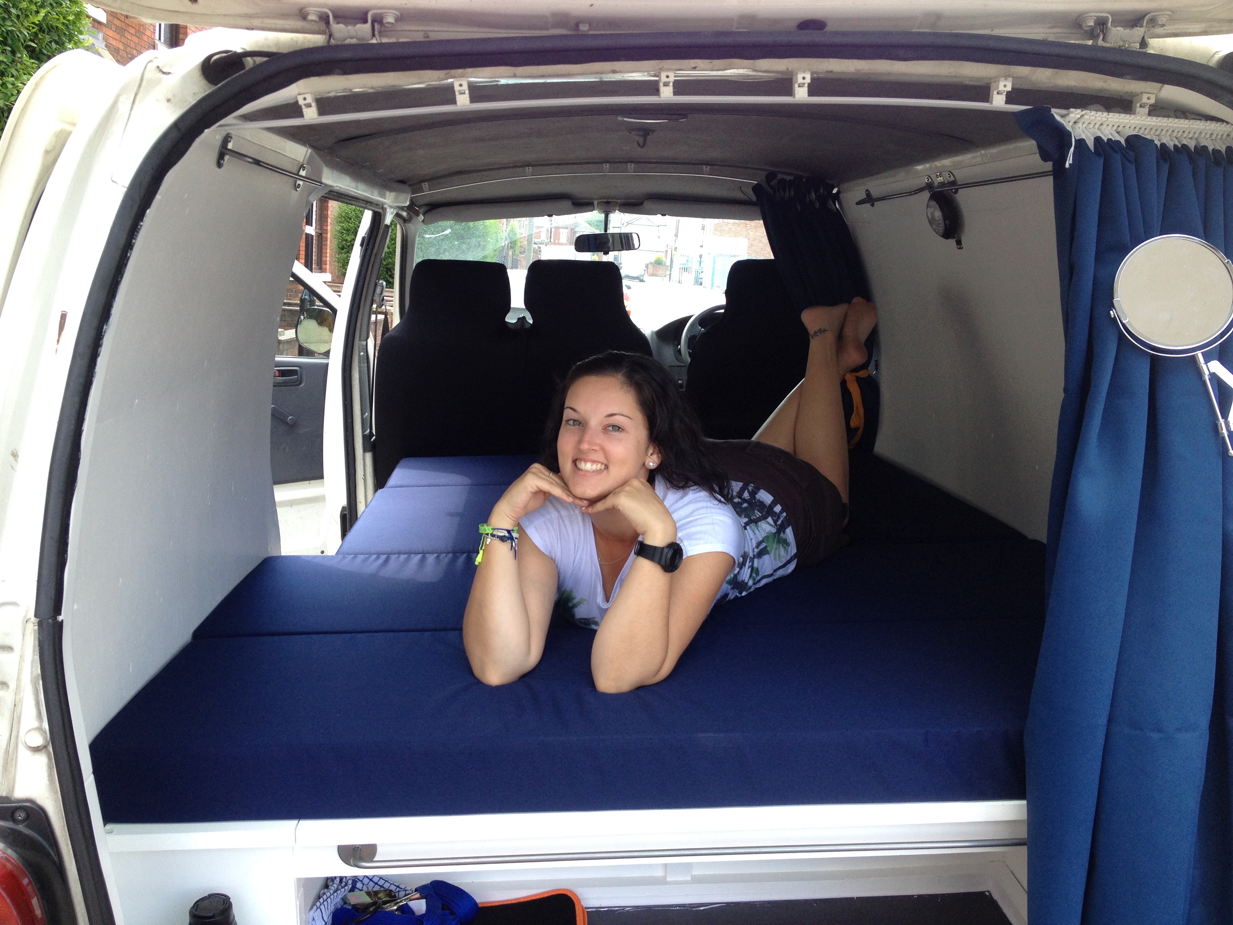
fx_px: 1247
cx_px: 616
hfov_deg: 52.6
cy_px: 462
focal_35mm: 35
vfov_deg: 40.7
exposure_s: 1/120
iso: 64
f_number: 2.4
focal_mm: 4.28
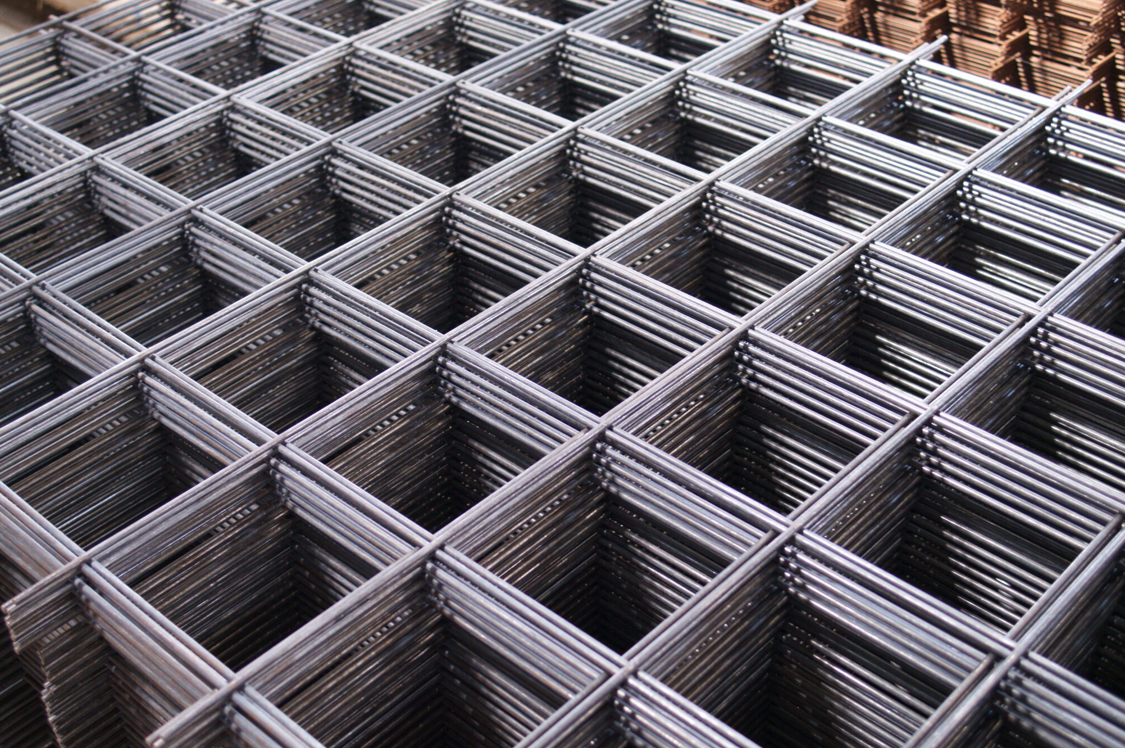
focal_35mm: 46
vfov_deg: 29.2
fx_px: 1436
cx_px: 561
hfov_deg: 42.8
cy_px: 377
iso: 320
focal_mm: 30
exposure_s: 1/60
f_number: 4
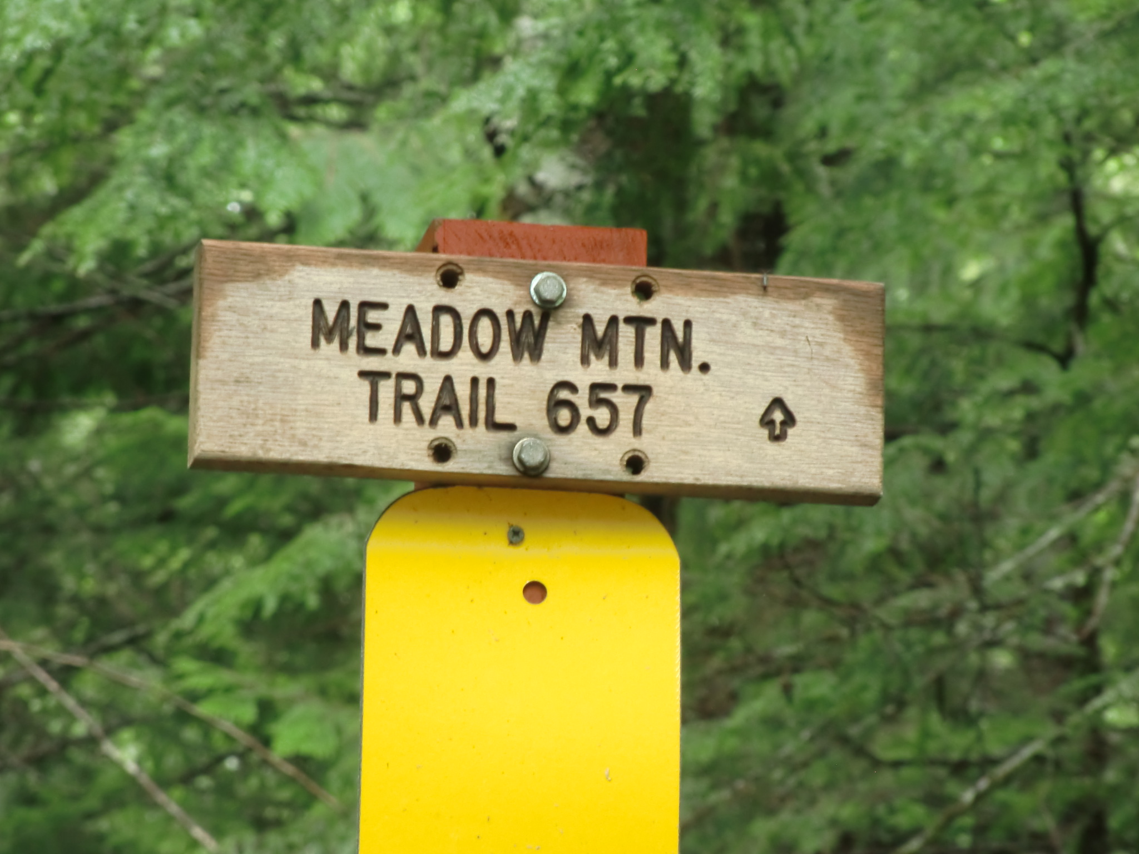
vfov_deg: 6.2
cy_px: 427
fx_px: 7897
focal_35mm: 240
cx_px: 570
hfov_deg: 8.2
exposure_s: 1/30
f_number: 5.8
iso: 400
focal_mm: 43
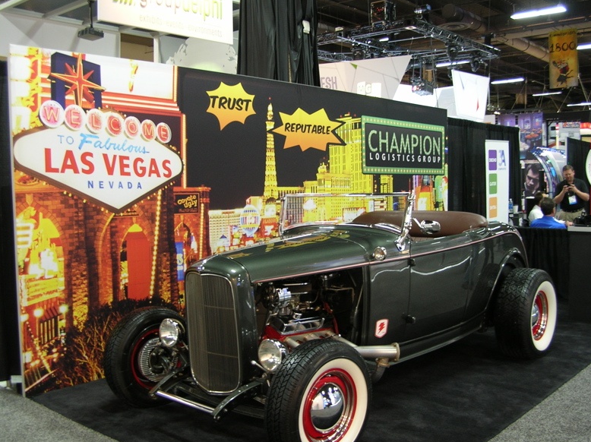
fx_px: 631
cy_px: 223
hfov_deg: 50.2
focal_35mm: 37
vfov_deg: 38.6
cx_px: 298
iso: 50
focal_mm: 6
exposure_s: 1/5.3
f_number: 2.7
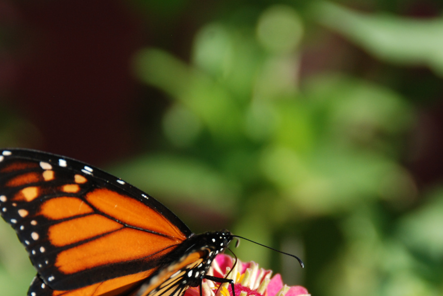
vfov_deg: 2.6
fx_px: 6529
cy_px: 259
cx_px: 224
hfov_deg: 3.9
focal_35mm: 530
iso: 200
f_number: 5.6
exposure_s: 1/320
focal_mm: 200
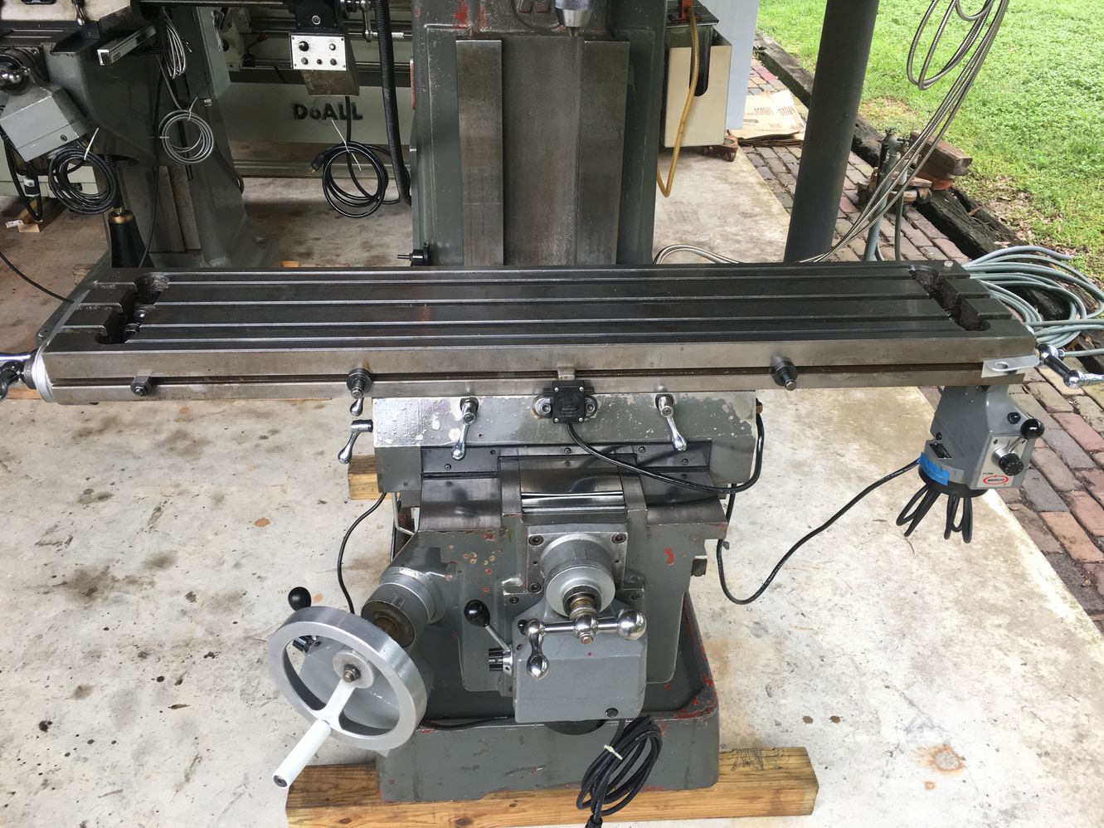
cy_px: 414
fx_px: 925
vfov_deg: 48.2
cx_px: 552
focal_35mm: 29
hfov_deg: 61.7
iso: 40
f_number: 2.2
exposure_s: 1/120
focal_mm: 4.15
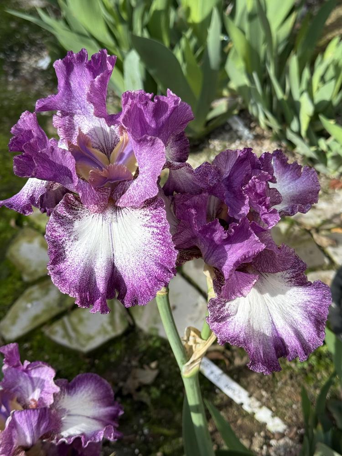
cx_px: 171
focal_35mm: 48
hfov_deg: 30.3
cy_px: 228
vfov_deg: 39.7
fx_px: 632
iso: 64
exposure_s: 1/2762
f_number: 1.78
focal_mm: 6.76
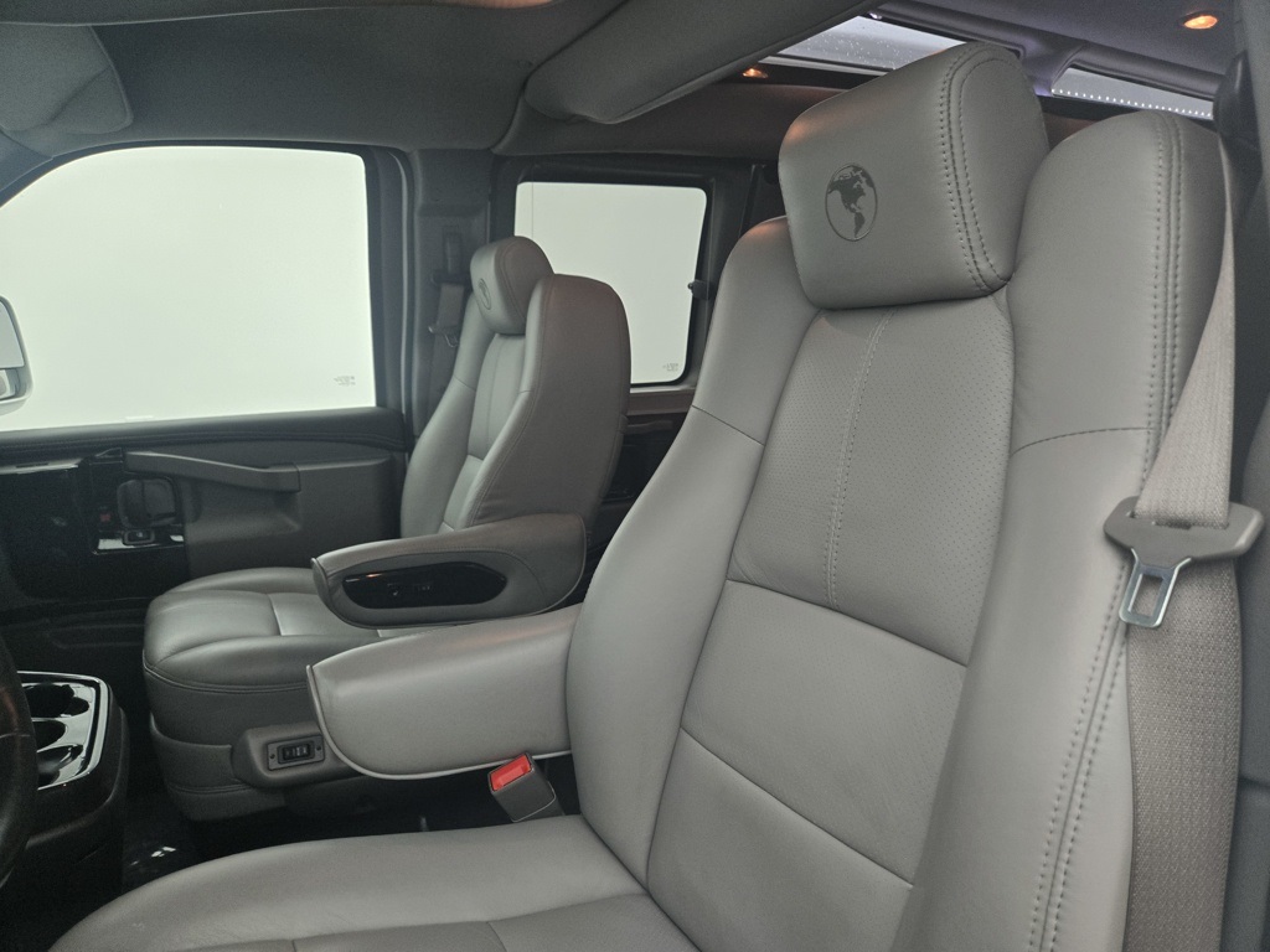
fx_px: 844
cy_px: 476
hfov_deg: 73.9
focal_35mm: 23
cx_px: 635
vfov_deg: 58.9
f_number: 1.8
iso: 250
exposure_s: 1/120
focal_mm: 5.4
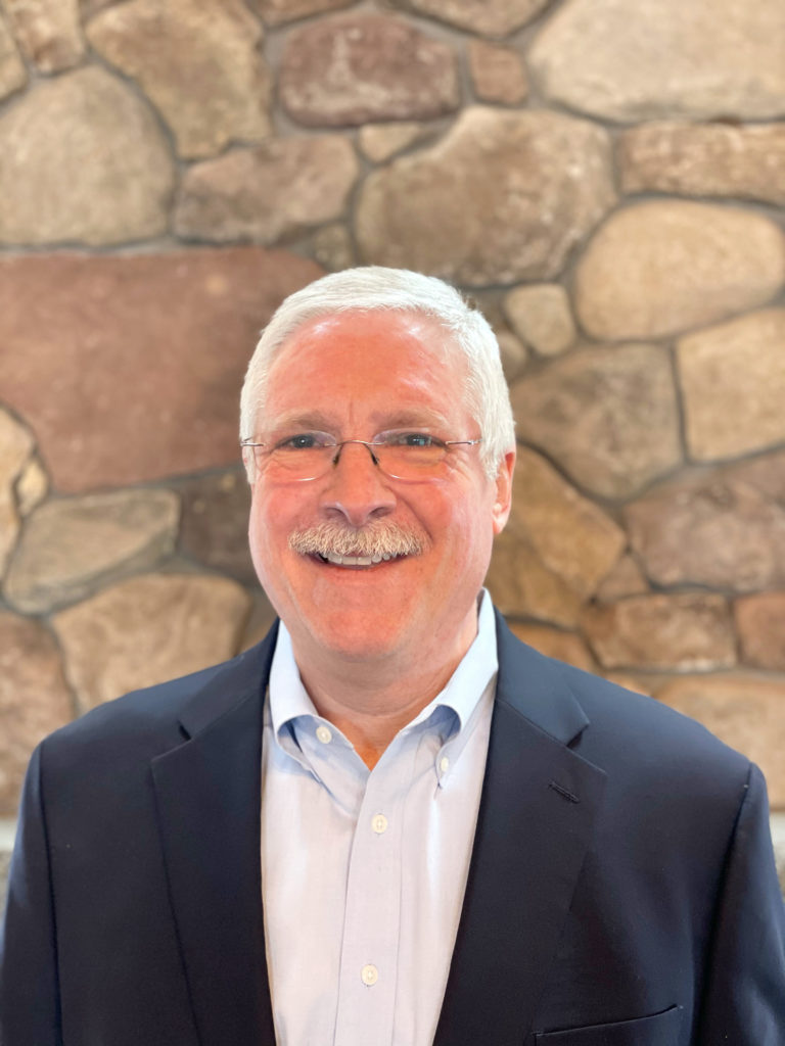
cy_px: 523
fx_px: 1572
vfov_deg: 36.8
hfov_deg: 28.0
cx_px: 392
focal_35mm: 52
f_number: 2
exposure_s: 1/40
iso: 160
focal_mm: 6
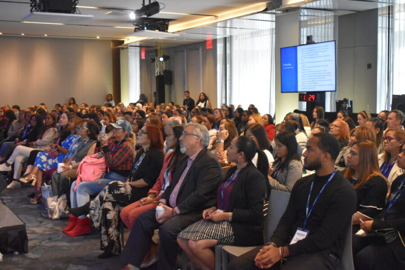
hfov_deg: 42.3
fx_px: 523
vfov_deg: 28.9
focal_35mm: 46
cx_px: 202
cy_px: 135
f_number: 4.2
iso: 4500
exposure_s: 1/125
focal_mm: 31
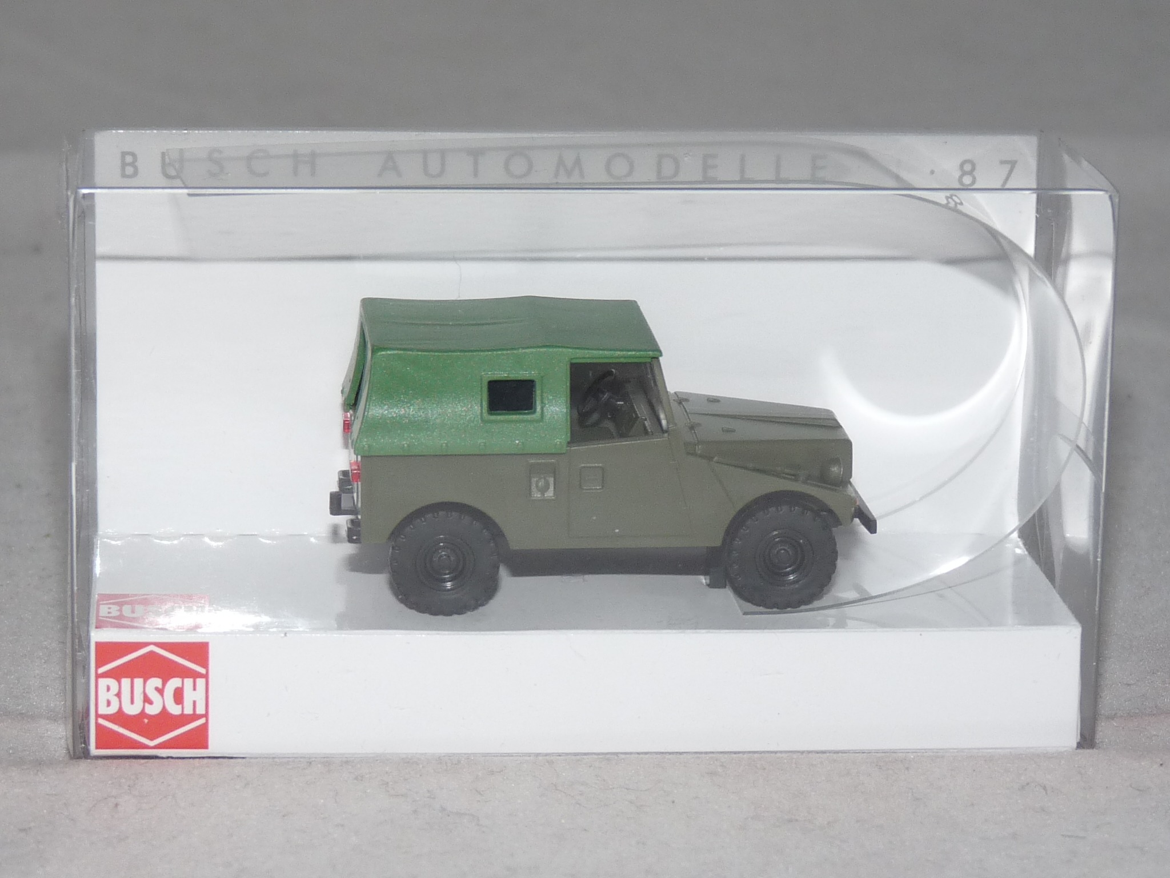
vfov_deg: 12.0
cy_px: 439
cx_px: 585
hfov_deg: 16.0
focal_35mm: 123
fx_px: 4157
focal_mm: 12.4
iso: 100
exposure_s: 1/125
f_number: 3.4
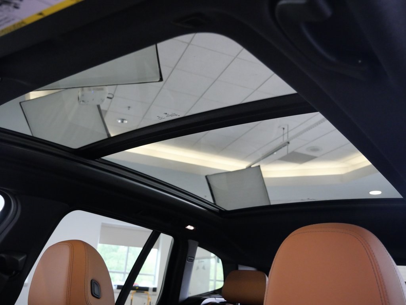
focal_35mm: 34
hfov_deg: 54.0
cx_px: 203
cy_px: 152
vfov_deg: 41.8
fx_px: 399
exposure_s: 1/40
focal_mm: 17
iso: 3200
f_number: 3.8
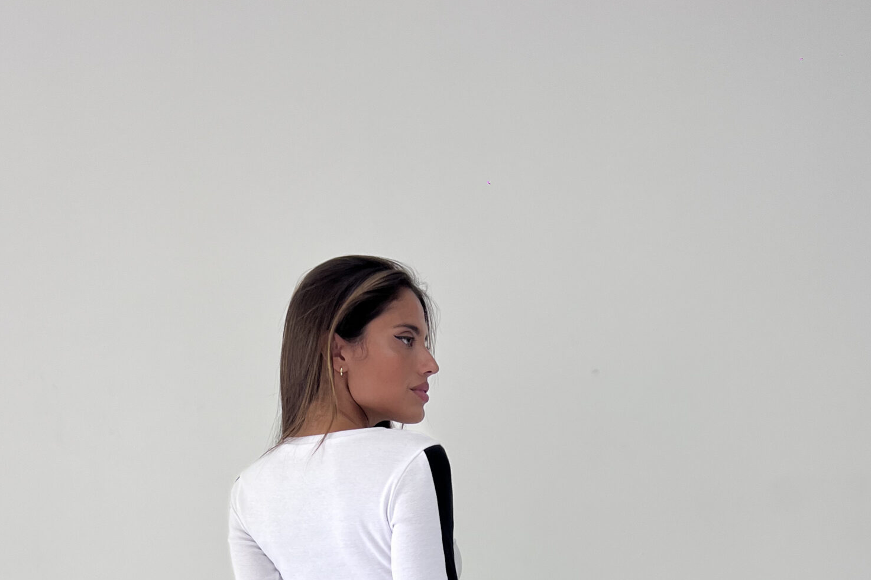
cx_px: 397
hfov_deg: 41.9
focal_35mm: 47
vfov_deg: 25.6
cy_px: 700
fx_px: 1137
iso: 32
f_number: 1.5
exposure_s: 1/121
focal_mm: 5.7
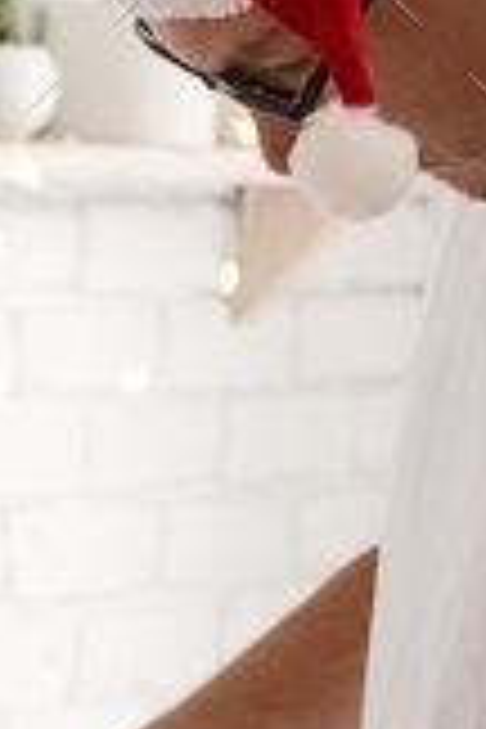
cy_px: 508
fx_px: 5528
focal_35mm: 273
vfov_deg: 7.5
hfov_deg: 5.0
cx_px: 243
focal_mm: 50
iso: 500
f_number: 2
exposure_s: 1/160
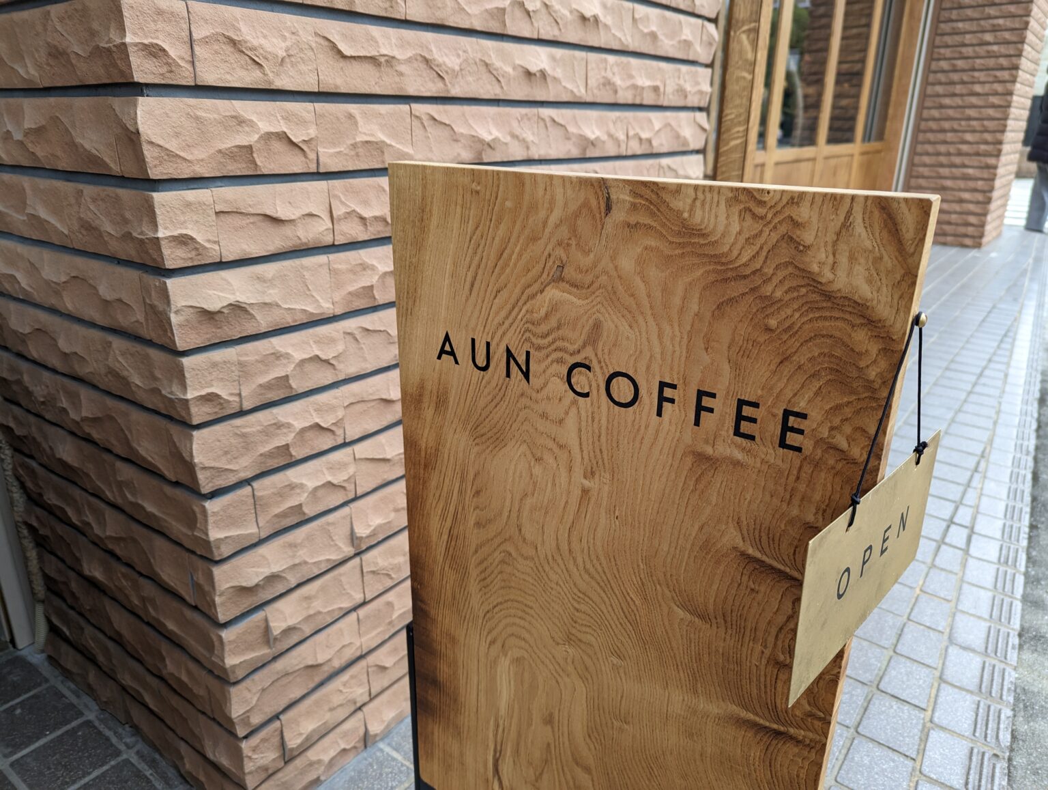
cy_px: 395
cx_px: 524
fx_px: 728
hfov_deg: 71.5
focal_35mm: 24
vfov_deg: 56.9
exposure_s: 1/78.9
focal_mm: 6.81
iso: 44
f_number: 1.85
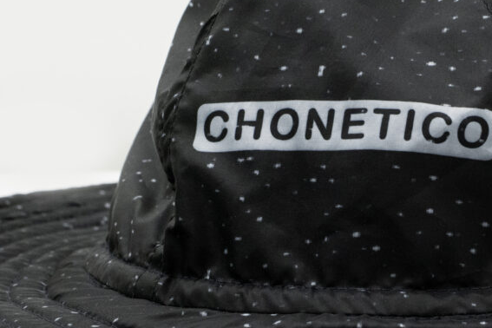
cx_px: 361
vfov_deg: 11.2
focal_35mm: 122
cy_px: 99
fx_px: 1667
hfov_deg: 16.7
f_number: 9
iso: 2500
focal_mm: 45
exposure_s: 1/250
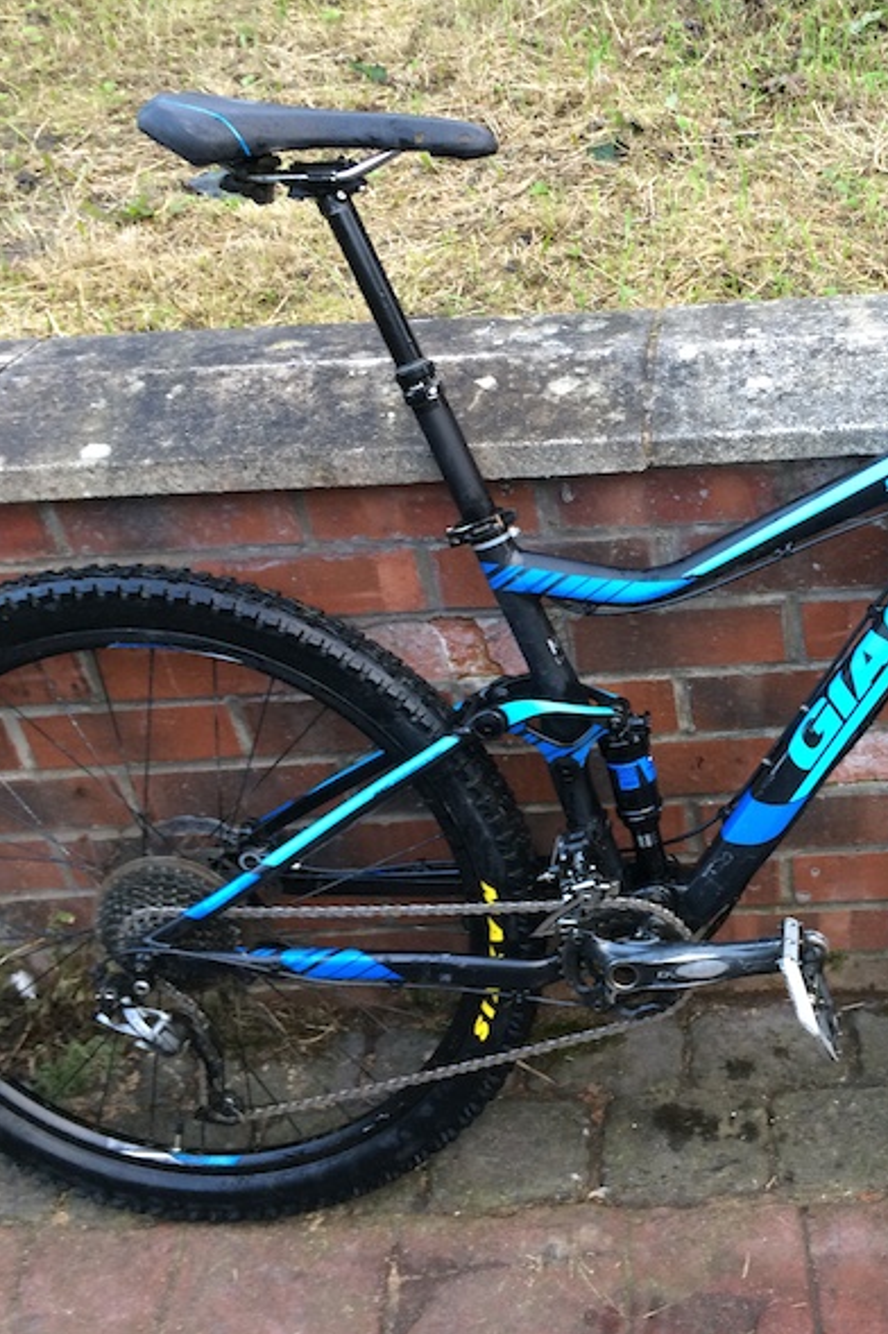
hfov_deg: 31.3
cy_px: 661
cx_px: 775
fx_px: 1519
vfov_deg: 47.4
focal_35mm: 41
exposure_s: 1/33
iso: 80
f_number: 2.2
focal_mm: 4.15
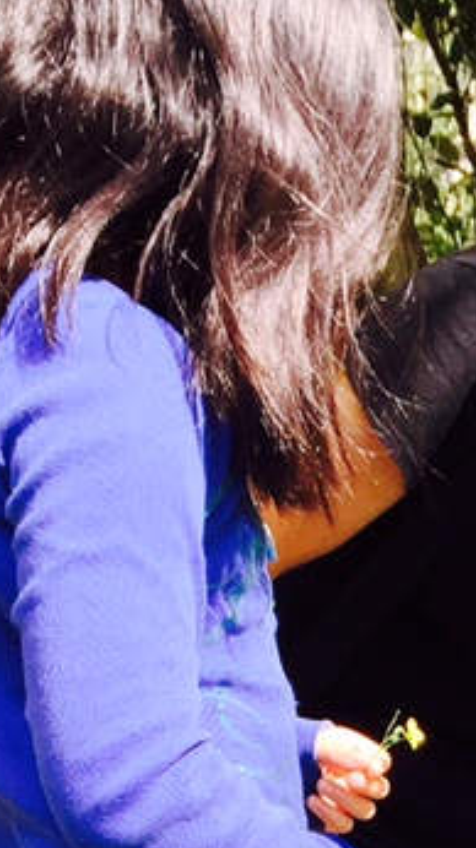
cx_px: 869
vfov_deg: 16.3
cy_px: 1368
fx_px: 2632
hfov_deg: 9.8
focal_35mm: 117
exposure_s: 1/581
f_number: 2.2
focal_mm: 4.15
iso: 32
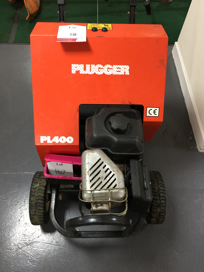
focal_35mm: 29
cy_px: 136
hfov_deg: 48.2
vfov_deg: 61.7
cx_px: 102
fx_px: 228
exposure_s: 1/17
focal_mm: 4.15
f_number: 2.2
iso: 80
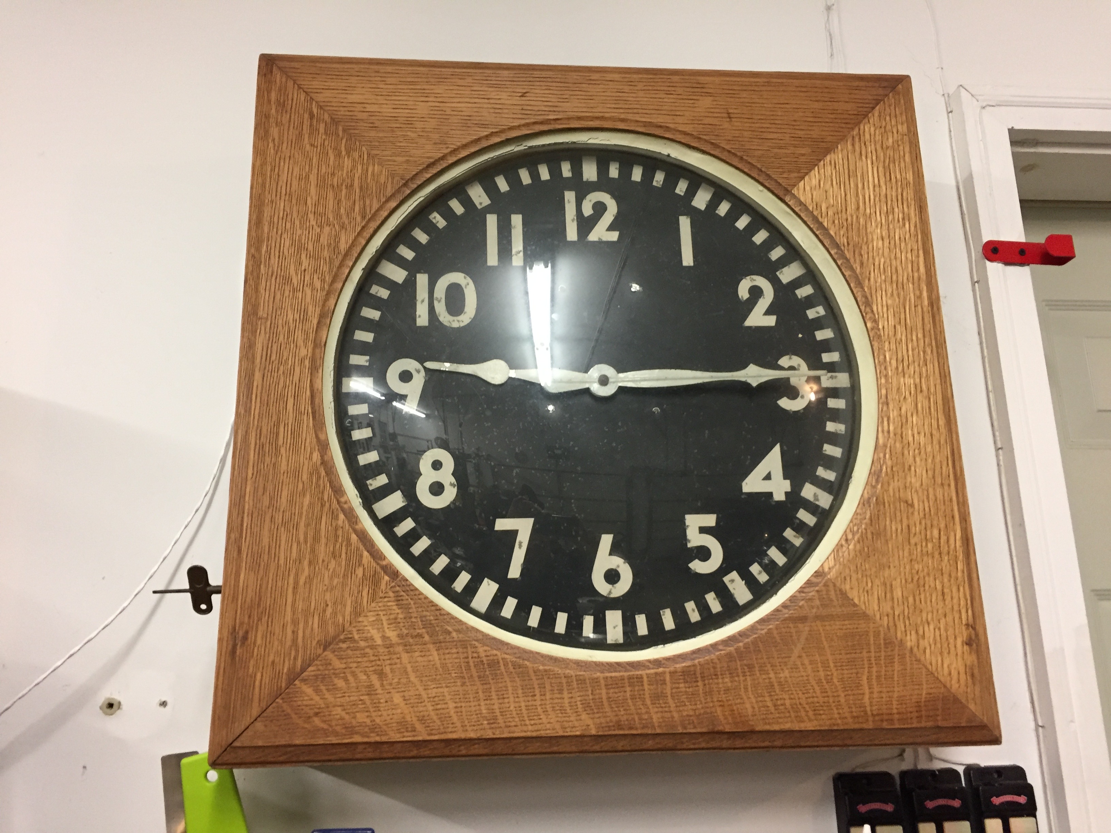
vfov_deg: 48.2
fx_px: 931
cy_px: 416
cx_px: 556
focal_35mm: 29
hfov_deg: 61.7
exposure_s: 1/30
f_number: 2.2
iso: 160
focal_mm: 4.15
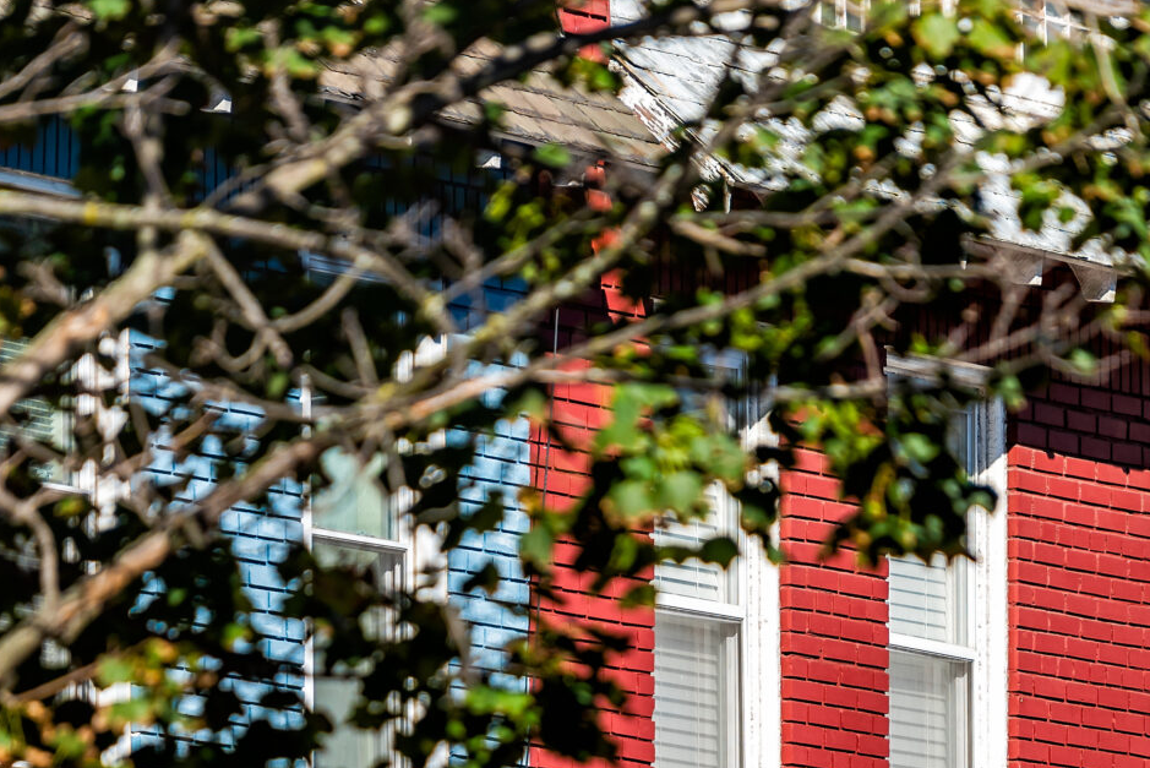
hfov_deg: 3.8
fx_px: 17417
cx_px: 631
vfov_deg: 2.5
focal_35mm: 545
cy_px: 984
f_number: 2.8
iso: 64
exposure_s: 1/1600
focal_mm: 200
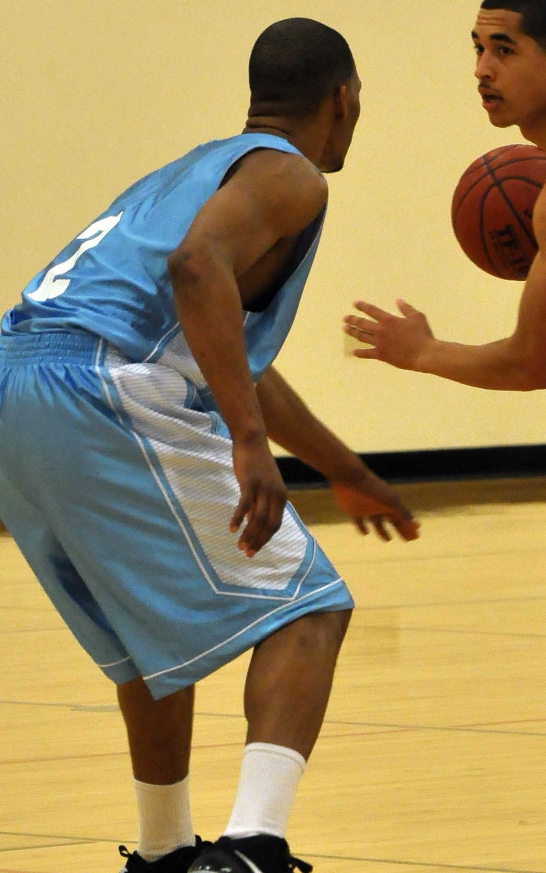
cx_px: 493
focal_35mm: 334
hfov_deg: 3.9
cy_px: 507
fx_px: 7952
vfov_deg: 6.3
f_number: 4.8
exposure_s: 1/320
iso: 1250
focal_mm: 122
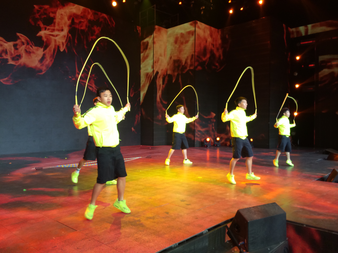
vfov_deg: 46.8
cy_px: 126
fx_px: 293
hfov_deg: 60.0
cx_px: 169
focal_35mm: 30
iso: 40
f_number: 2.2
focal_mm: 4.12
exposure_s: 1/40
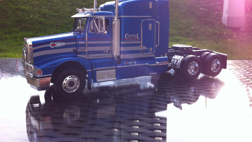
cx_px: 127
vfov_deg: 30.2
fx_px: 261
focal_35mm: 39
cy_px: 49
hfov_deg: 51.6
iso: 80
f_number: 2.8
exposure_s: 1/241
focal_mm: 3.85
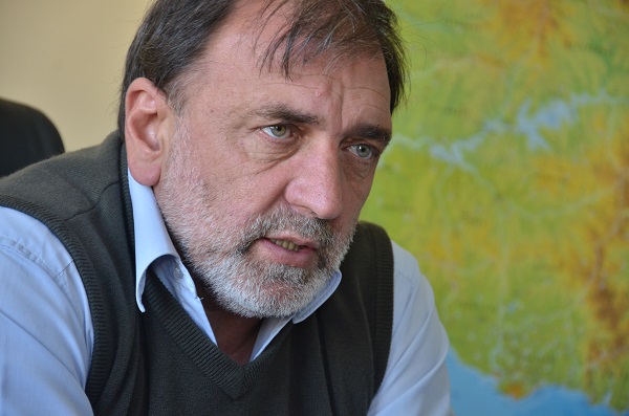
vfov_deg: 9.9
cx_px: 314
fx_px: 2405
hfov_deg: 14.9
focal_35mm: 138
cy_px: 208
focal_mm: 92
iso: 500
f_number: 5.6
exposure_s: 1/100
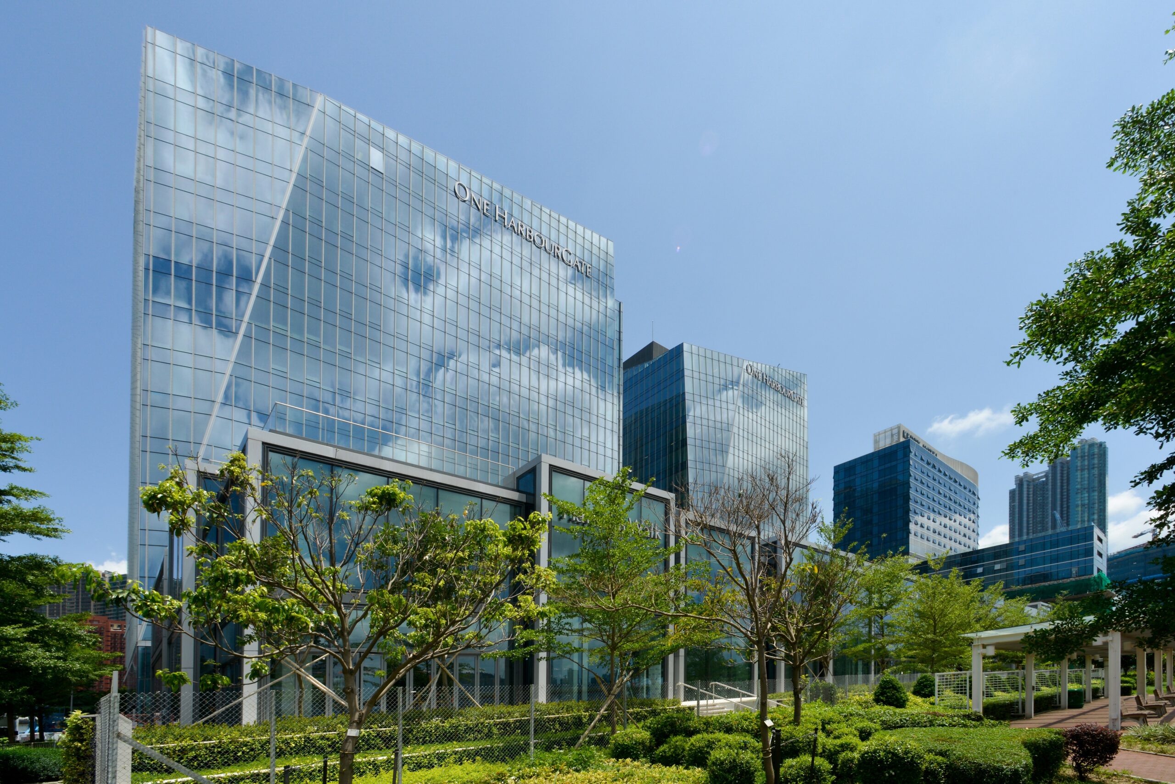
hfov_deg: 104.2
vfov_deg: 81.3
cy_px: 392
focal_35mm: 14
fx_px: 457
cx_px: 588
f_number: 18
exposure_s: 1/125
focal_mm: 14
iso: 200
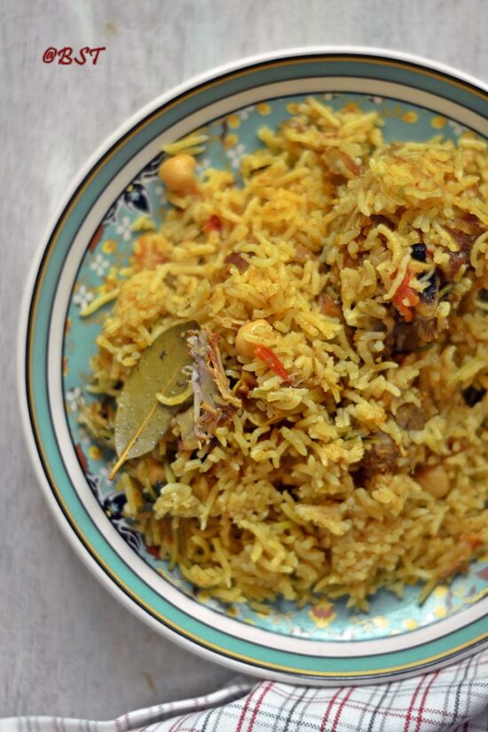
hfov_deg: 18.2
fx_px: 1525
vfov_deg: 27.0
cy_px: 366
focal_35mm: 75
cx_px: 244
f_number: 2
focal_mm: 50
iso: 400
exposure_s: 1/60
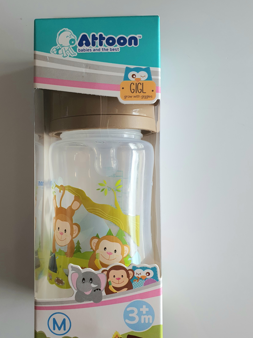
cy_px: 178
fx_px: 322
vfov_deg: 55.3
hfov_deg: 42.8
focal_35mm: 33
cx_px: 109
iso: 160
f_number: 2.4
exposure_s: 1/100
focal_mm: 4.3
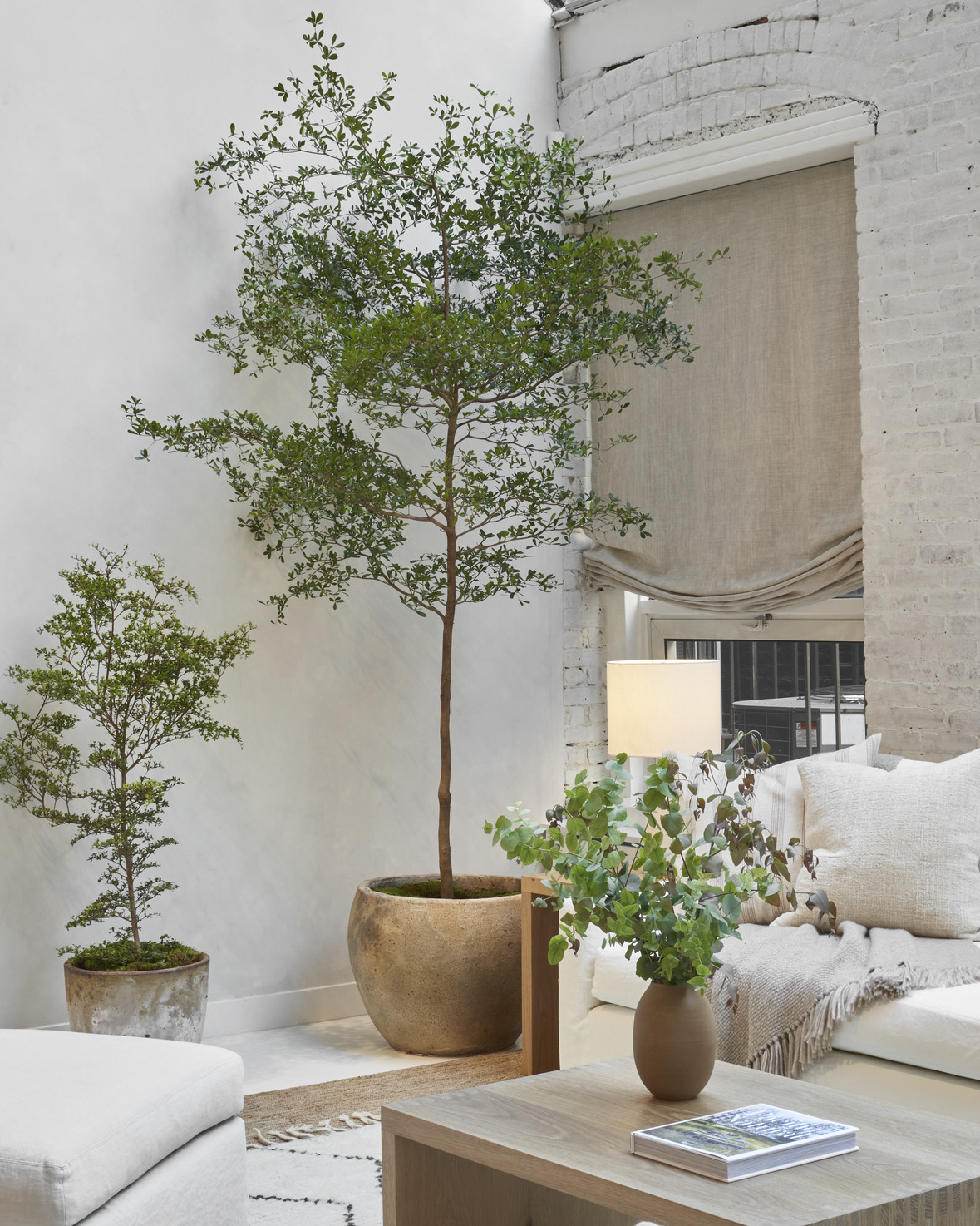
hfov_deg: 27.6
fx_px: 1994
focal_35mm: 55
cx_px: 489
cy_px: 611
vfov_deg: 34.2
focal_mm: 32
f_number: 16
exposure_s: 1/3
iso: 400
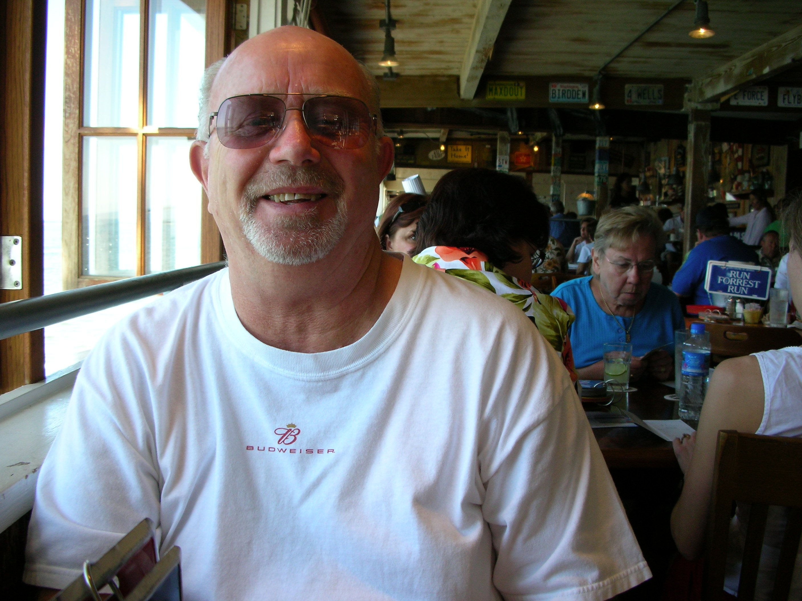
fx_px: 811
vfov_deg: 40.7
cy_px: 300
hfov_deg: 52.6
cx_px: 401
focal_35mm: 35
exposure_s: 1/136
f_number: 3
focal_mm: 5.8
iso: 50
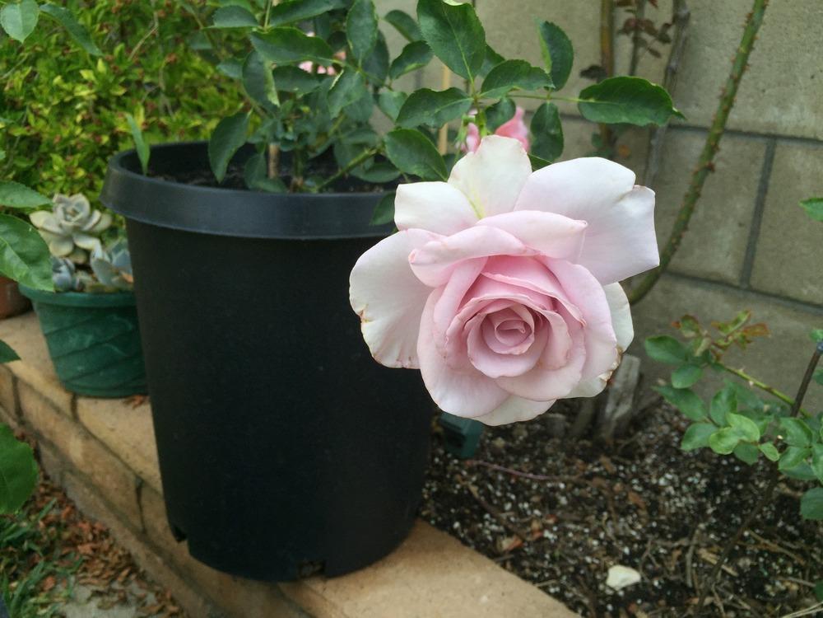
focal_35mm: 29
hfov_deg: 61.7
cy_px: 309
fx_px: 689
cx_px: 412
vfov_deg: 48.2
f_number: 2.2
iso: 32
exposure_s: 1/608
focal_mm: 4.15
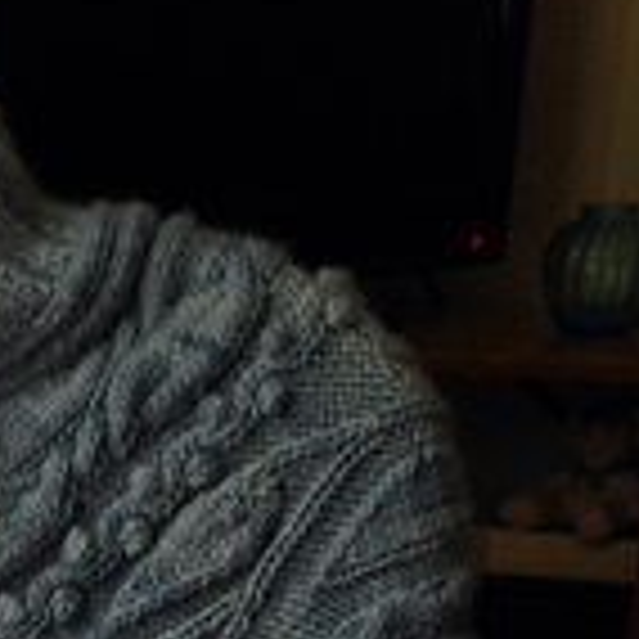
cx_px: -155
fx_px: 2151
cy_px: 1058
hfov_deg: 16.1
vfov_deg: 15.2
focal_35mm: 103
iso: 50
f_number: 2.4
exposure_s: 1/20
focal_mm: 4.12
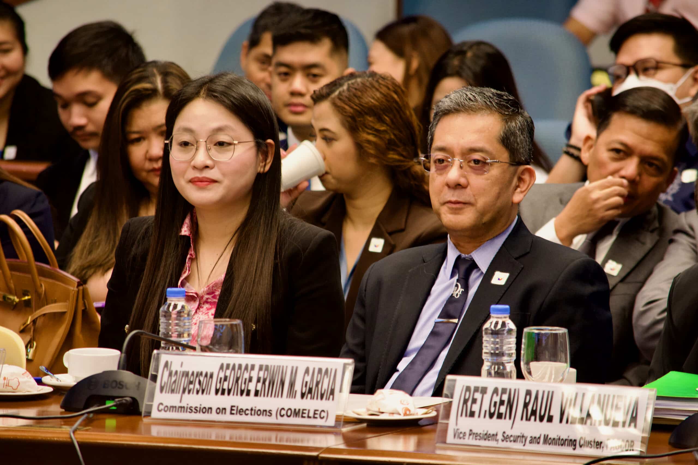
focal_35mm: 330
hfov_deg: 6.2
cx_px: 349
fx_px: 6397
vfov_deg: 4.2
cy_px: 232
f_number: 5.3
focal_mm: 220
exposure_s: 1/125
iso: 1000
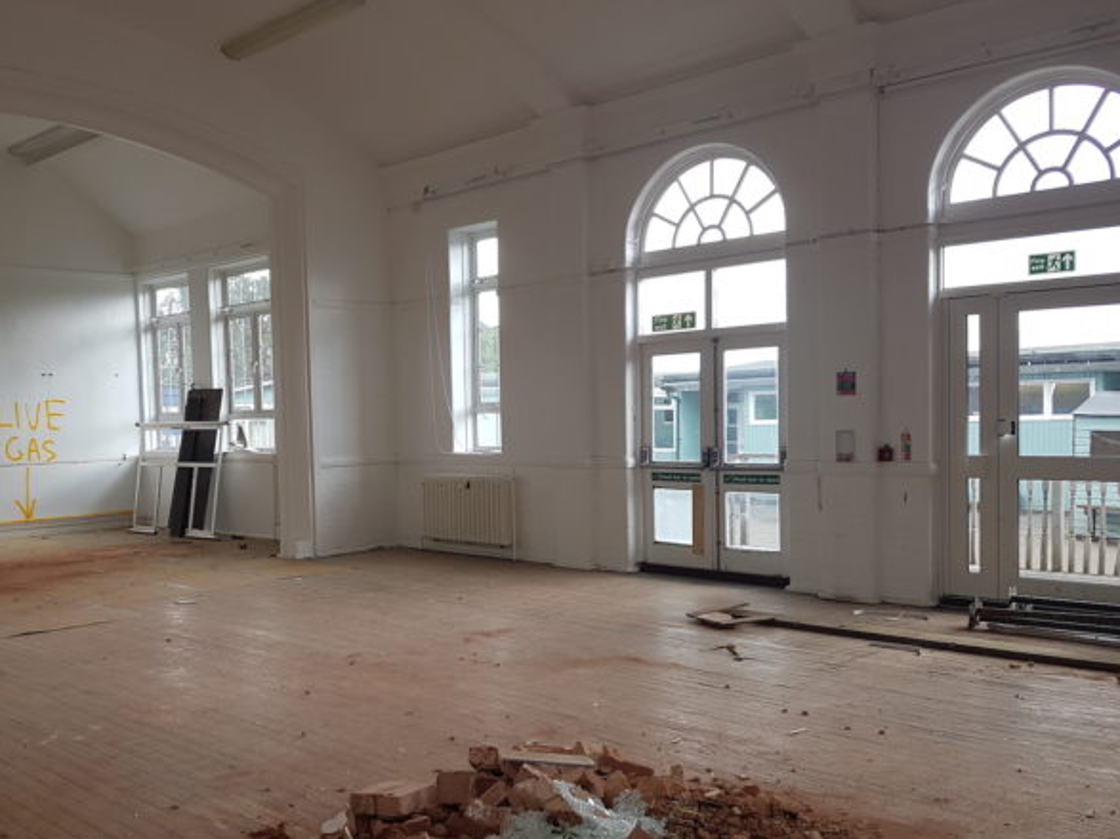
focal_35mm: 34
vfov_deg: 41.8
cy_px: 437
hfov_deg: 53.1
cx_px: 393
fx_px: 1100
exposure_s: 1/126
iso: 40
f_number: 1.7
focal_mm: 4.2
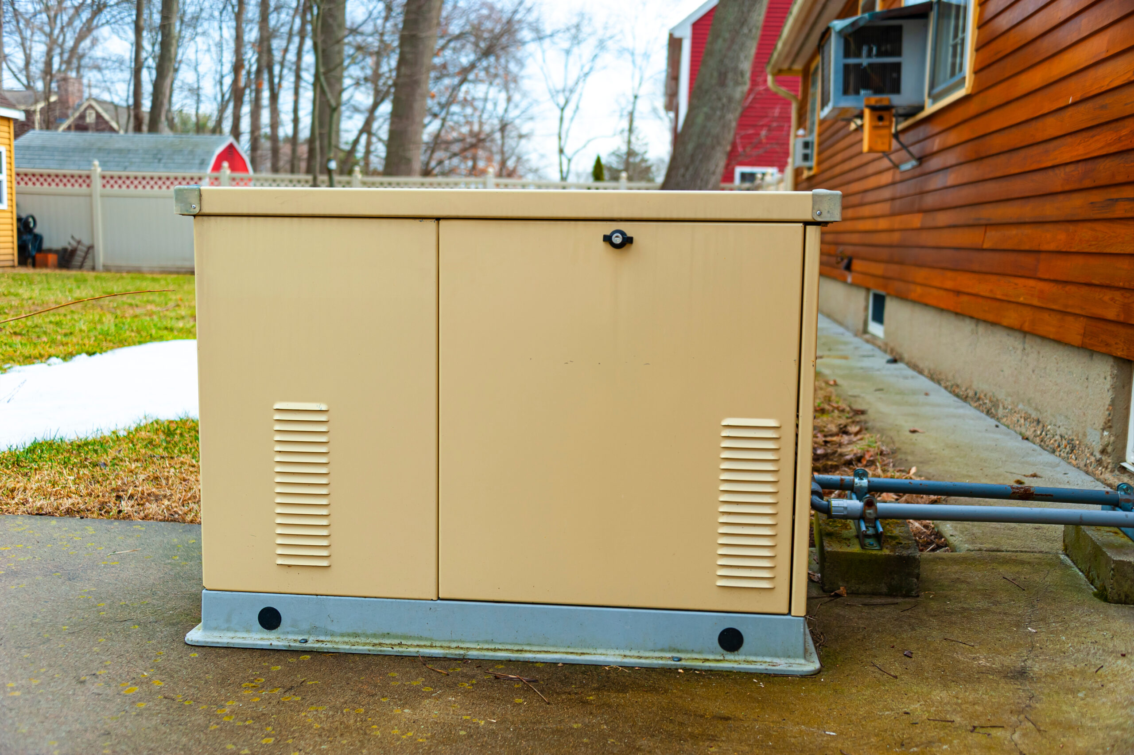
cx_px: 567
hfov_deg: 53.2
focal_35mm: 36
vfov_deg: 36.8
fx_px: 1133
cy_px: 378
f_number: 4
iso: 200
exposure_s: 1/250
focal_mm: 36
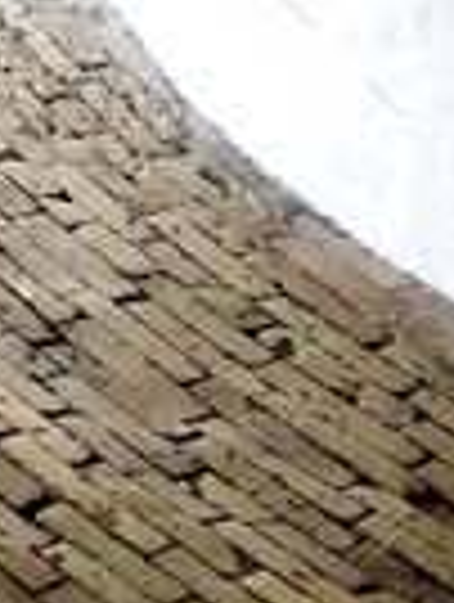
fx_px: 2859
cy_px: -610
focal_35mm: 164
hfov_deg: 8.1
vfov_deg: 10.9
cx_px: -760
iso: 64
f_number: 1.8
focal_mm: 3.99
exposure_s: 1/120
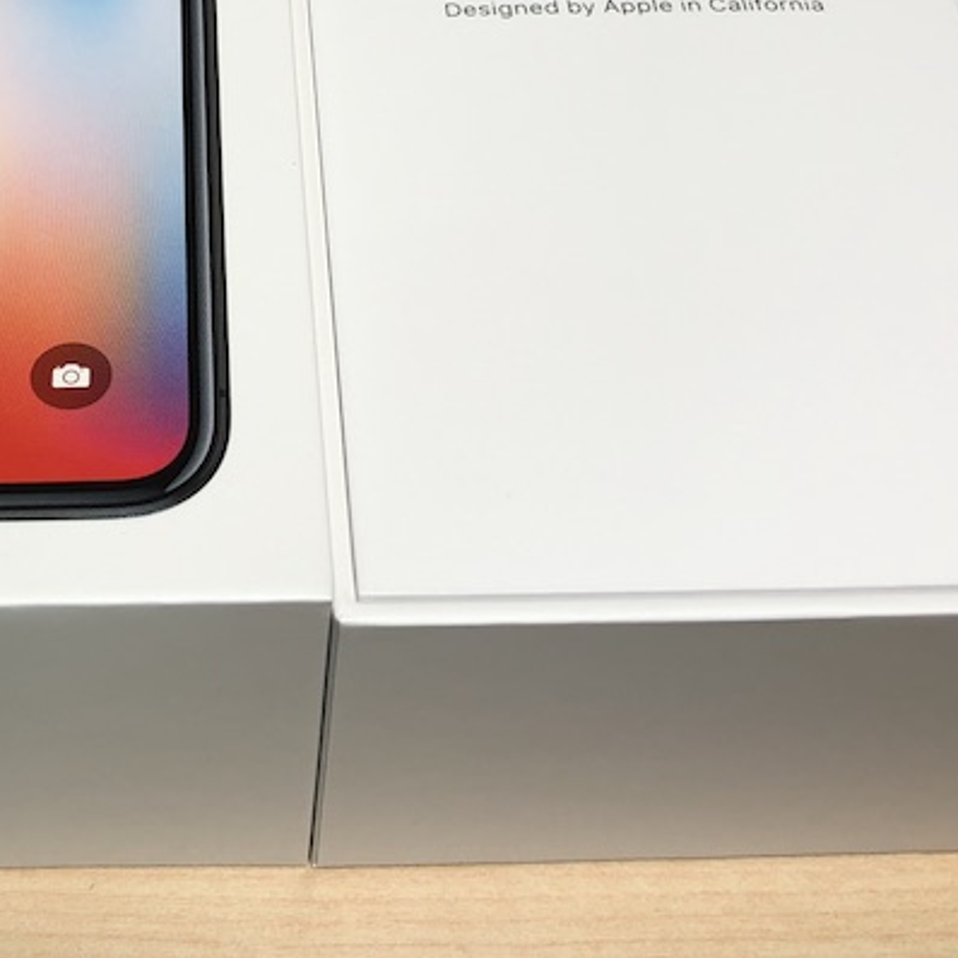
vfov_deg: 25.5
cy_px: 152
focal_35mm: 66
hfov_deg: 25.7
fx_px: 2067
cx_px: 221
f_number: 1.8
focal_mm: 3.99
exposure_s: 1/109
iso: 20
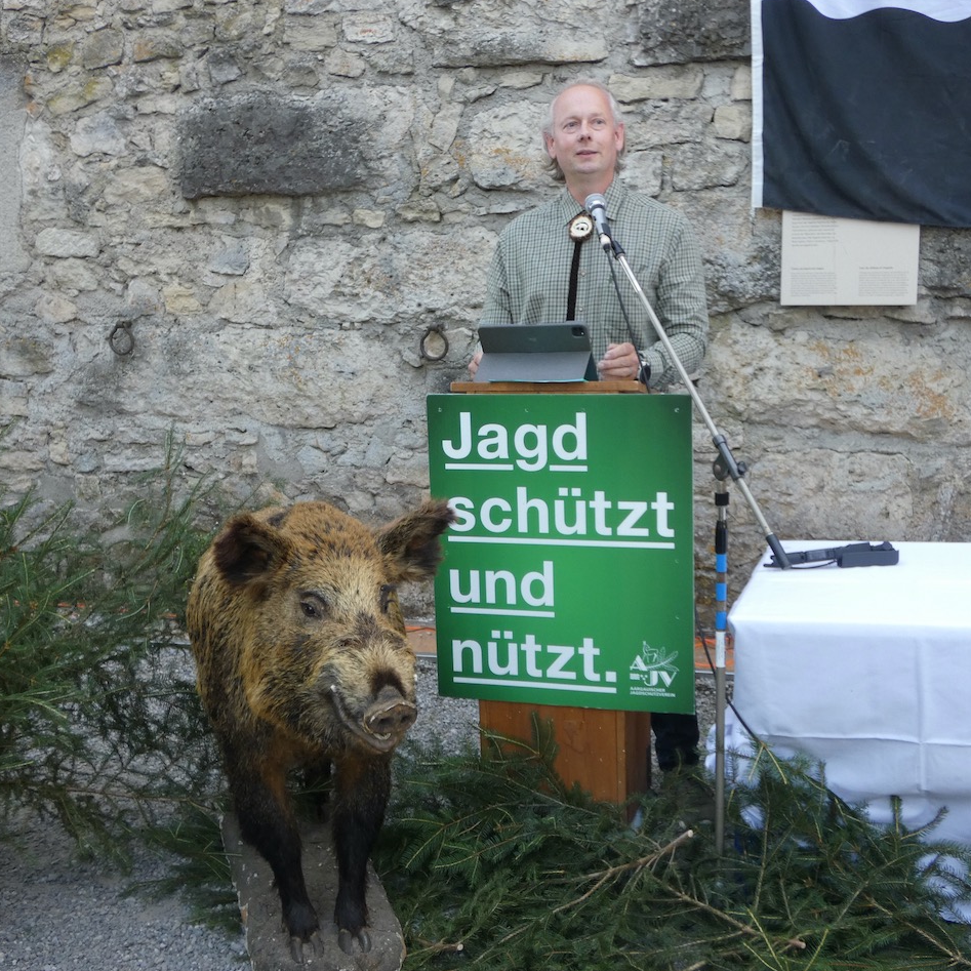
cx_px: 482
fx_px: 1365
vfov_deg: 39.2
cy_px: 511
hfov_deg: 39.2
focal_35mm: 43
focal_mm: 6.5
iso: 125
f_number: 3.5
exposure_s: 1/80
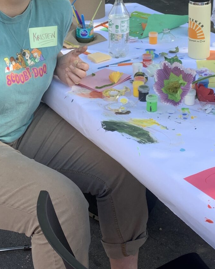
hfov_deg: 19.9
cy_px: 35
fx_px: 613
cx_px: 119
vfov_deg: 24.2
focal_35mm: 77
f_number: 1.8
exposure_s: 1/296
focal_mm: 4.25
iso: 25
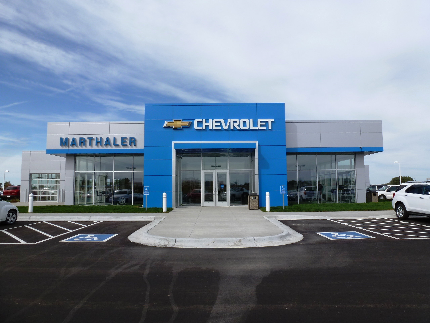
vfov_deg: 56.8
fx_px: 298
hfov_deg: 71.6
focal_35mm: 24
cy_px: 162
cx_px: 215
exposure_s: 1/400
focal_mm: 4.3
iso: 100
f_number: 5
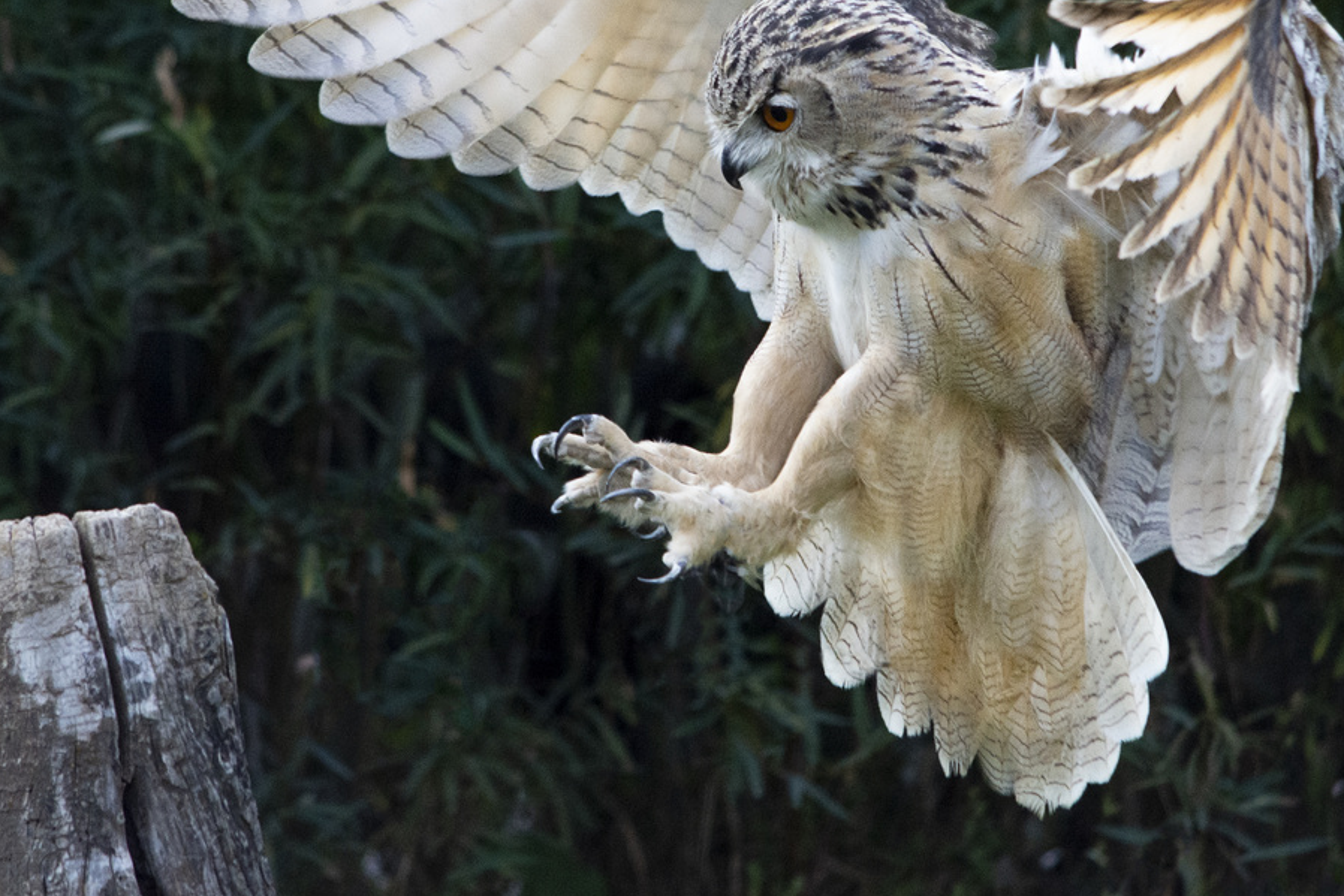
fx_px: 18183
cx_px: 656
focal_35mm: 487
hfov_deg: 4.2
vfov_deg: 2.8
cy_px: 132
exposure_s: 1/1600
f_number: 5
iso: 1000
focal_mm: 180
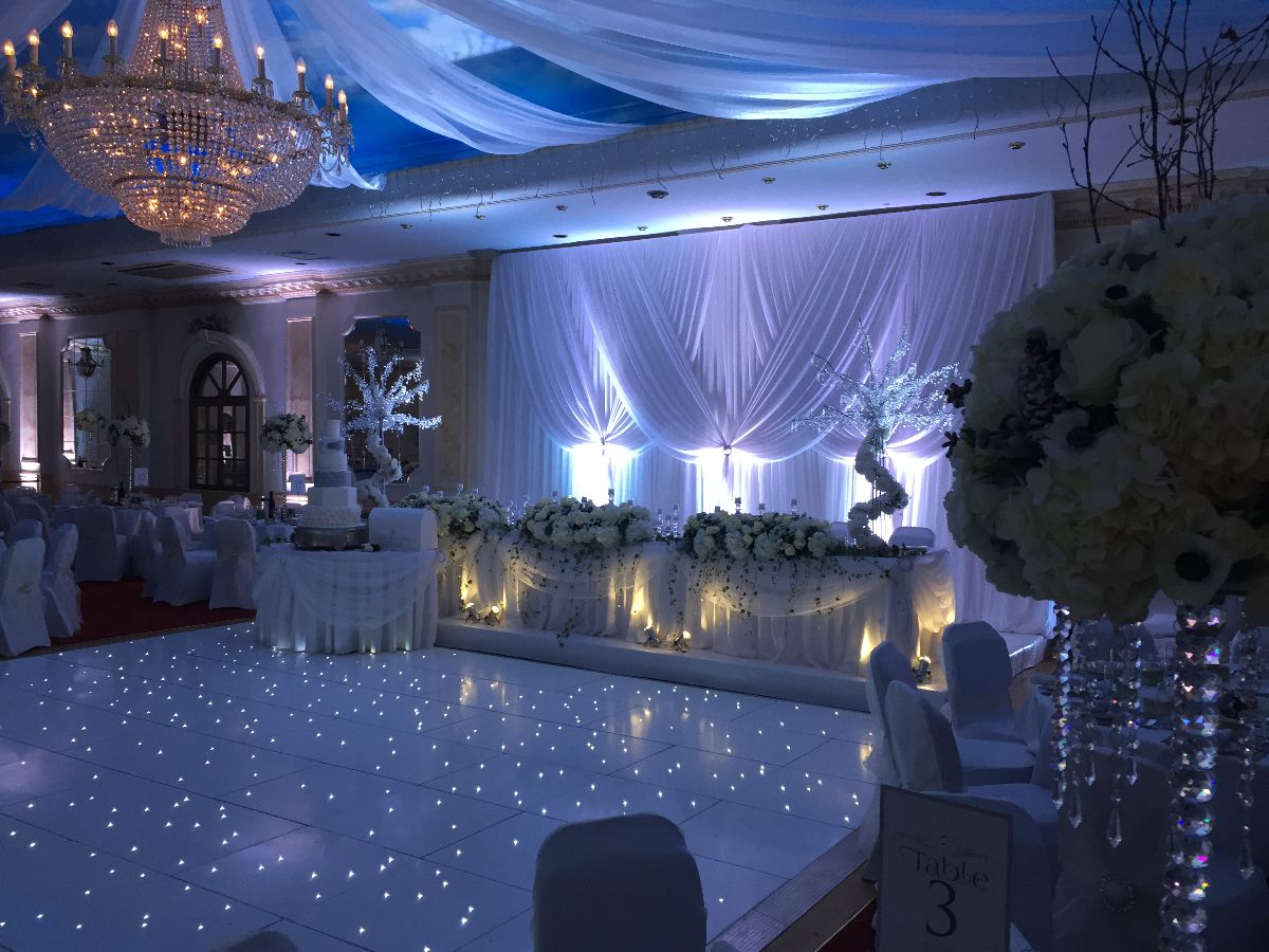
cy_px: 476
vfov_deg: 48.2
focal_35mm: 29
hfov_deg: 61.7
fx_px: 1063
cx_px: 634
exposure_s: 1/33
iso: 50
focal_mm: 4.15
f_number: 2.2
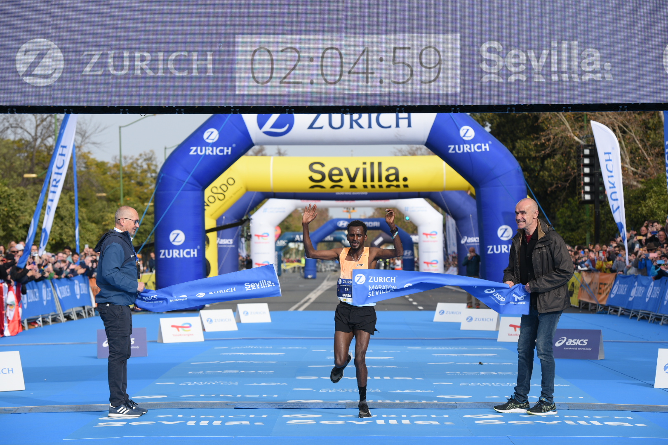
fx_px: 2226
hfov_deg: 17.1
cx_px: 334
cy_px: 222
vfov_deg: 11.4
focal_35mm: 120
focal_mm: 120
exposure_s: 1/500
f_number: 5.6
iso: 160
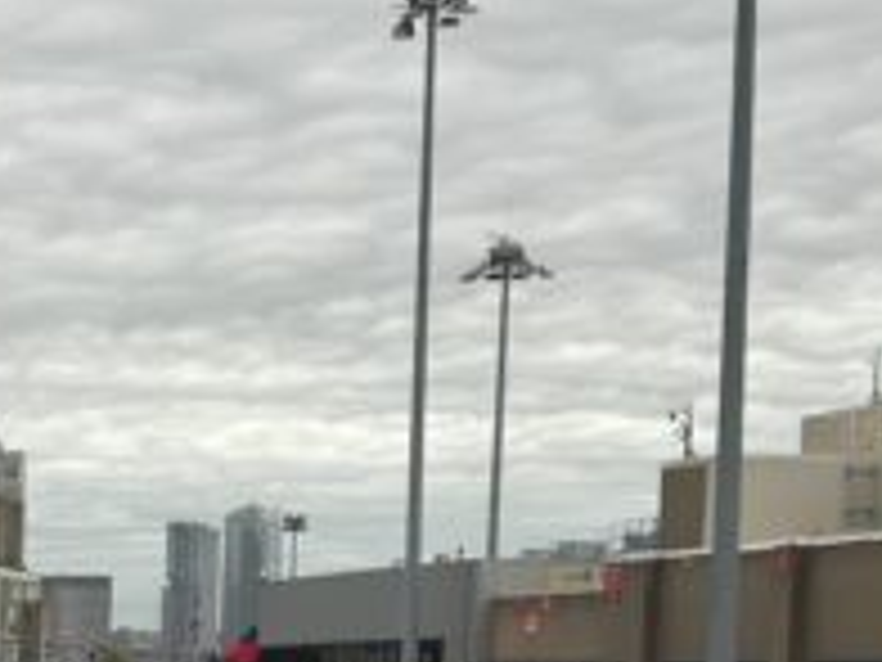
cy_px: 986
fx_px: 3491
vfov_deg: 10.5
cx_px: -567
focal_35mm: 137
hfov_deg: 13.3
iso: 100
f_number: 1.78
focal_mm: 6.76
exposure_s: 1/1767
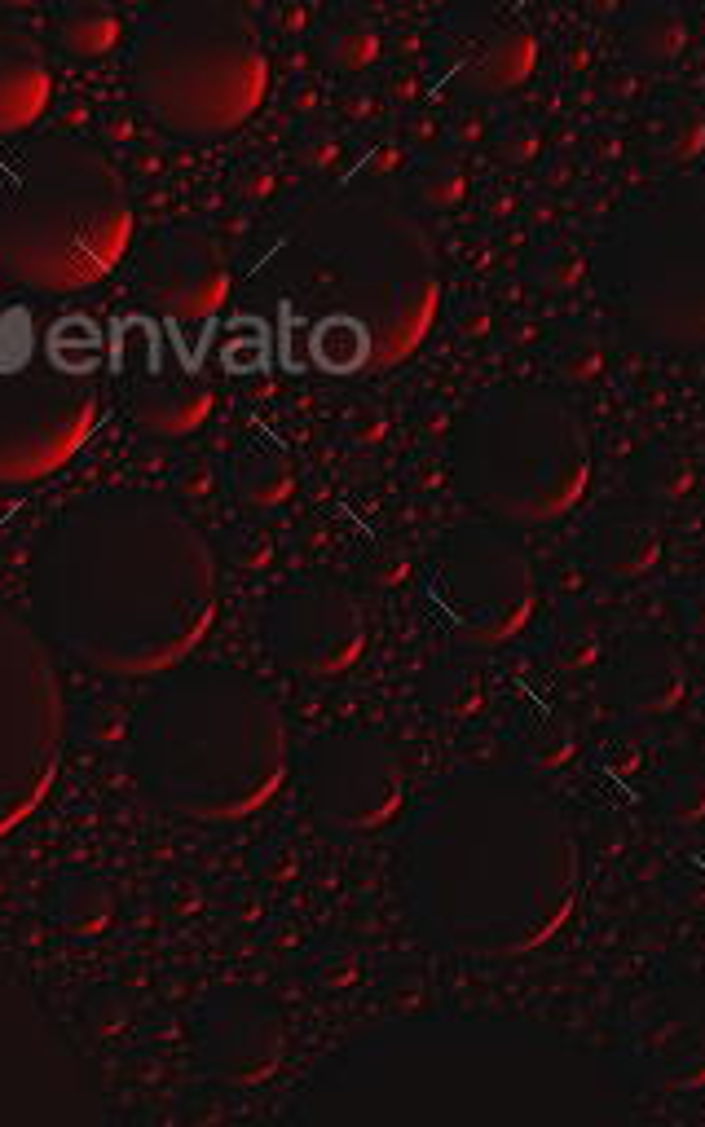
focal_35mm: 317
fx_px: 9745
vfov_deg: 6.6
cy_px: 548
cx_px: -502
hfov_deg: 4.1
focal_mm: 90
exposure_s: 1/250
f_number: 8
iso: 100
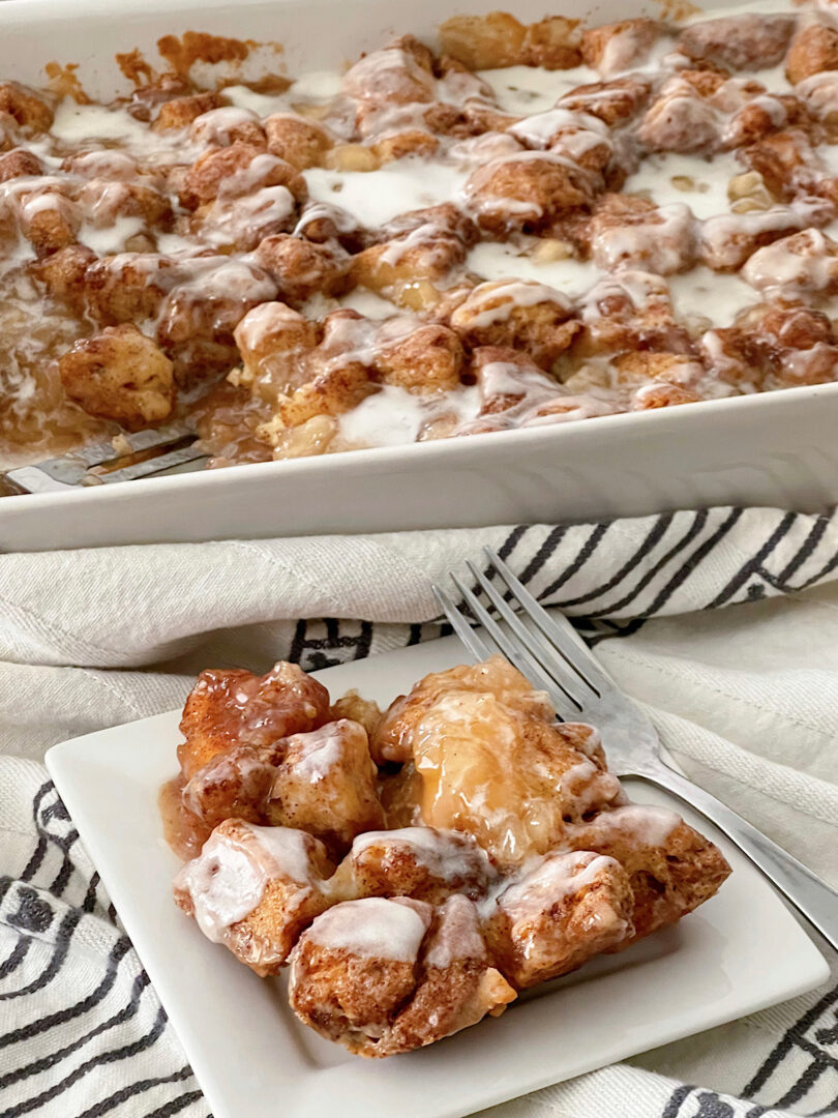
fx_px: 2066
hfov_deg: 22.9
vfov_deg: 30.3
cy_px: 559
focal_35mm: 64
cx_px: 419
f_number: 2.2
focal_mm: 7.5
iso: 400
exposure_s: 1/60
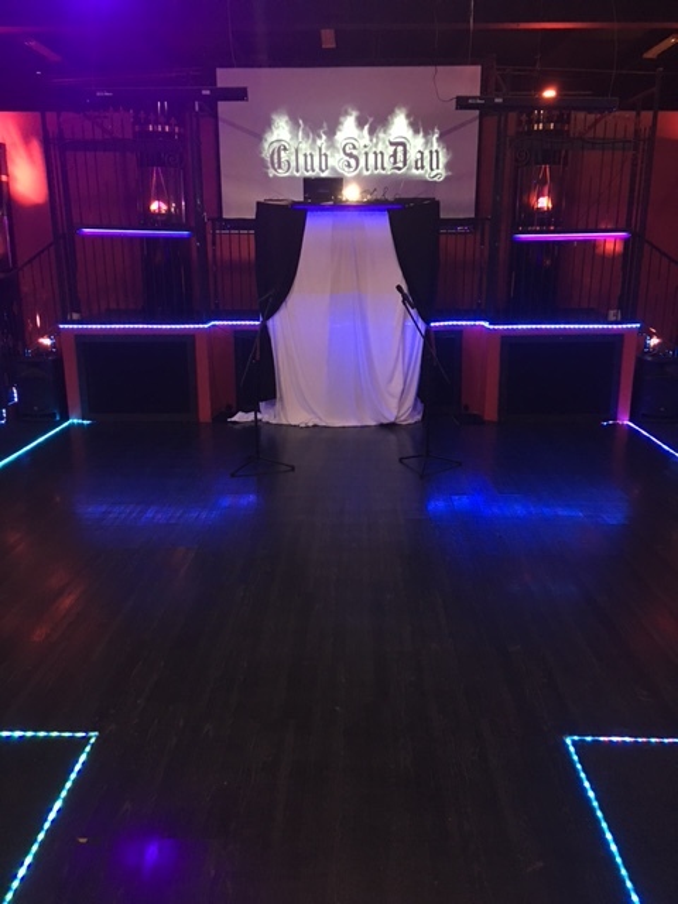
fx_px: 757
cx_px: 339
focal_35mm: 29
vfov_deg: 61.7
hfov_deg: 48.2
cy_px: 452
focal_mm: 4.15
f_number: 2.2
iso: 100
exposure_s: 1/4
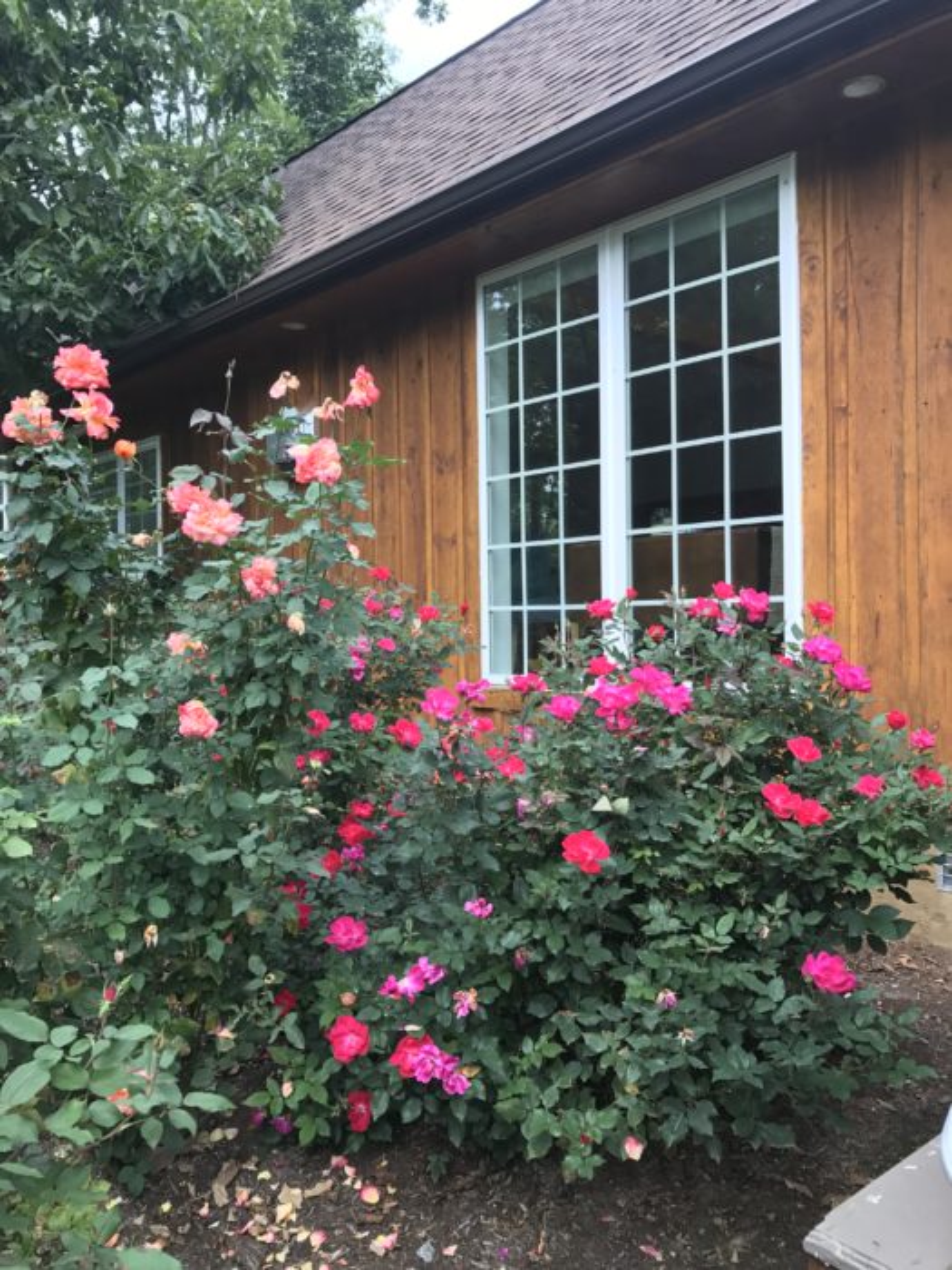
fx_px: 1027
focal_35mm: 28
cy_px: 635
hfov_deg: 49.7
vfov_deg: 63.4
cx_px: 476
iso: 32
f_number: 1.8
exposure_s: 1/120
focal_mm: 3.99
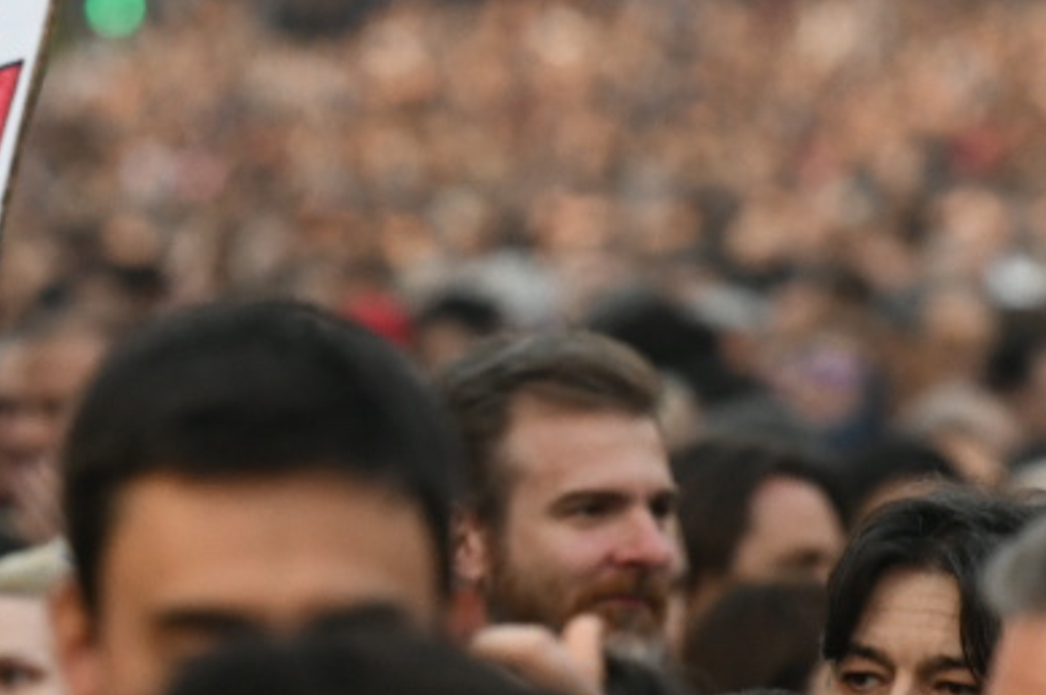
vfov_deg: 1.6
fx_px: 24269
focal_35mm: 836
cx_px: 464
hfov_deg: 2.5
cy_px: 676
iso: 1600
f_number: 5
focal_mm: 200
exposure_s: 1/500
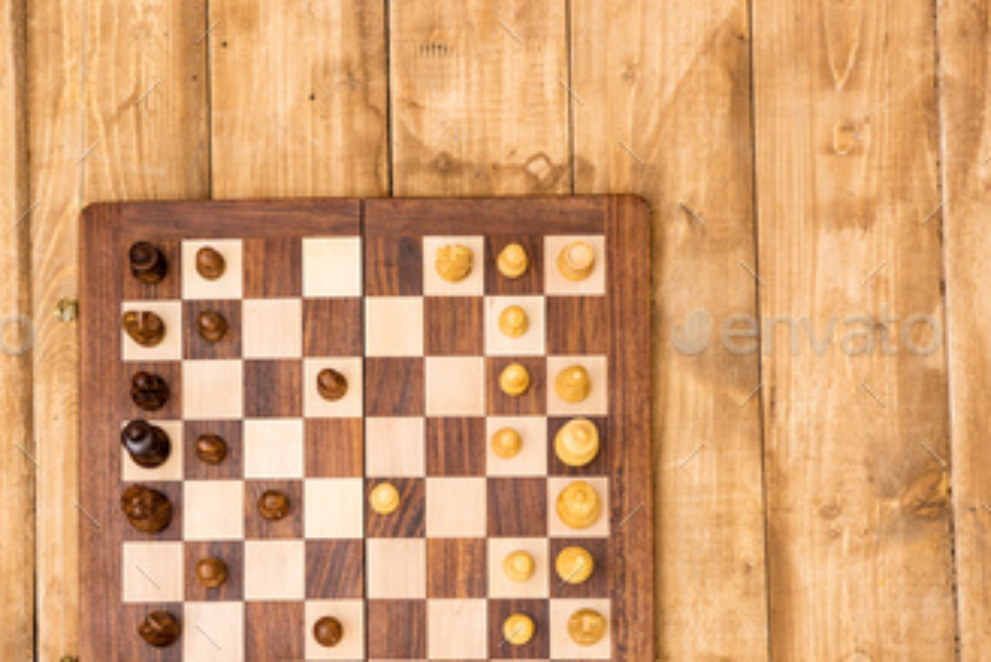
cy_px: 475
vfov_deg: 10.9
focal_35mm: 126
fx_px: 3470
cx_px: 344
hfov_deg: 16.2
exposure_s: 1/125
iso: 200
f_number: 4.5
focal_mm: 70
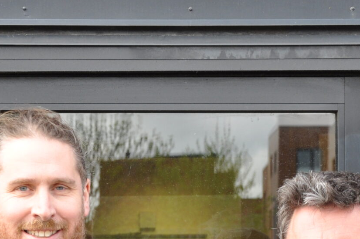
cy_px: 303
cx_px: 149
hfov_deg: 13.0
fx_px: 1578
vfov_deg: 8.6
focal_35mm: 158
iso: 200
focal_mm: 34
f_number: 5.6
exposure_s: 1/125
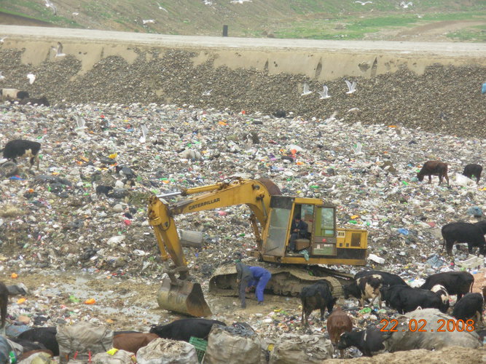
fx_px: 1993
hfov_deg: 13.9
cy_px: 182
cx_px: 243
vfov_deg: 10.4
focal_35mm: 142
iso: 71
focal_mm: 23.5
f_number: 4.5
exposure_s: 1/132
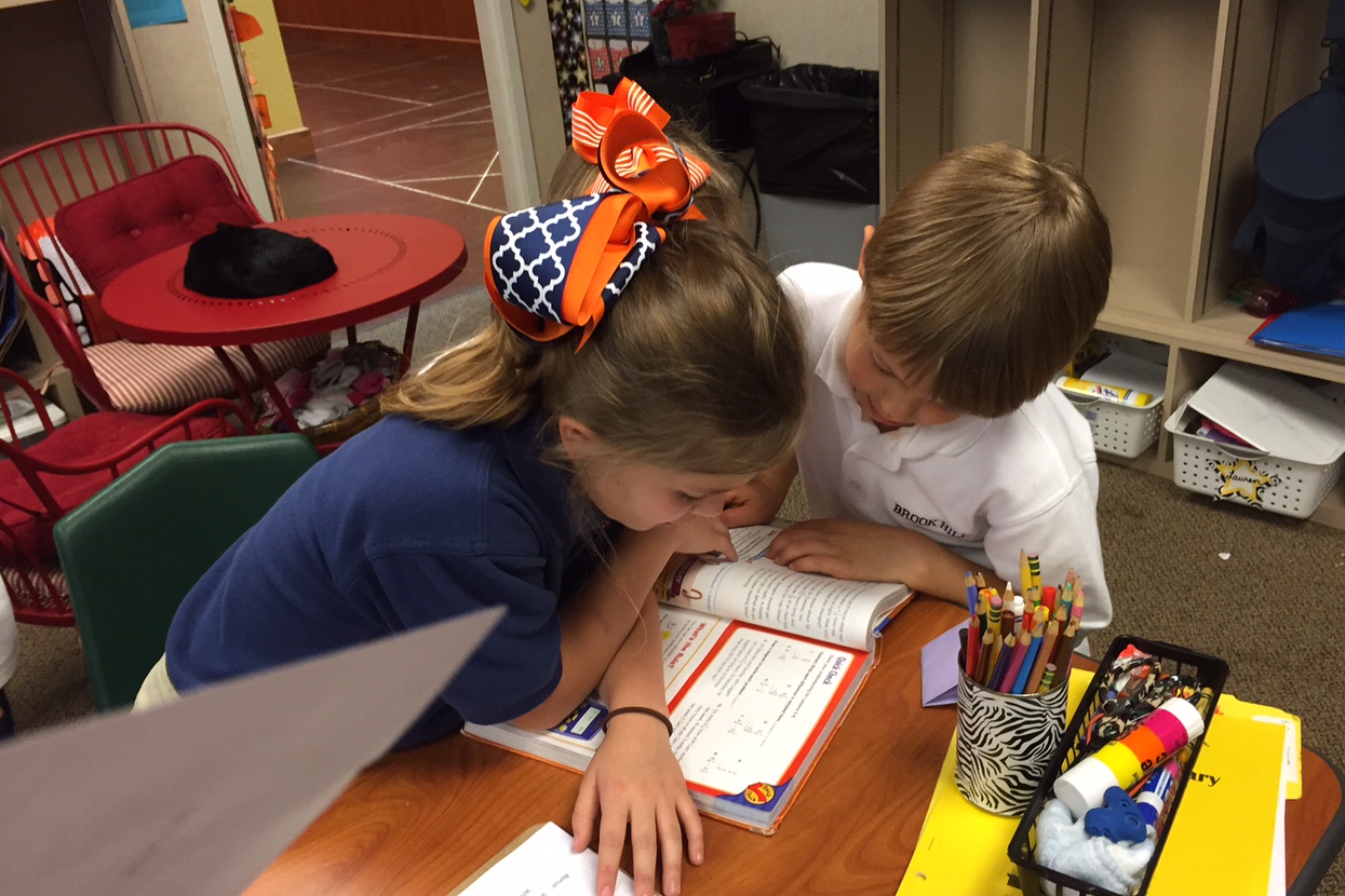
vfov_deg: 42.3
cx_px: 687
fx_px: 1158
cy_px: 462
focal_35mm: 31
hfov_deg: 60.3
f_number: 2.2
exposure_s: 1/30
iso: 100
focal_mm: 4.15
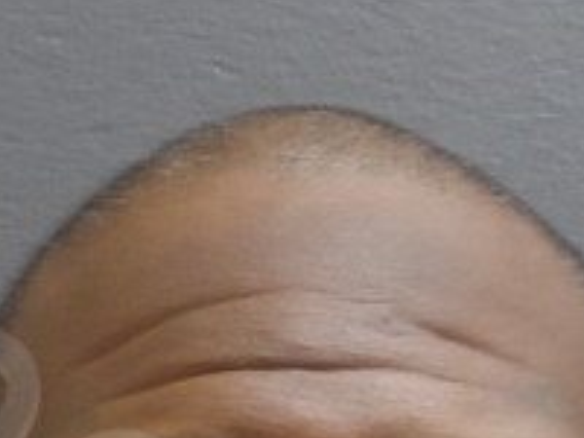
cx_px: 444
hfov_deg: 14.2
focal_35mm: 138
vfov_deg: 10.3
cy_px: 730
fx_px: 2328
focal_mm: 4.9
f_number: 3
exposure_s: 1/15
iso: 200
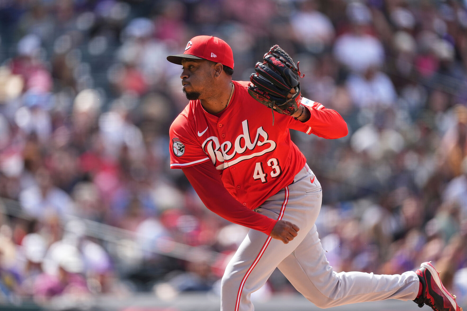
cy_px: 156
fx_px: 7782
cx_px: 234
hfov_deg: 3.4
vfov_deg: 2.3
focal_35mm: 600
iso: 500
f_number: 4
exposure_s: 1/1600
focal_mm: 600
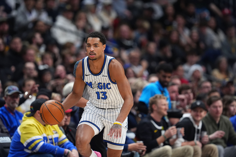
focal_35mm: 400
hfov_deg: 5.2
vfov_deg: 3.4
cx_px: 118
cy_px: 78
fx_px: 2622
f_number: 3.5
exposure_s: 1/1600
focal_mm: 400
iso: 5000
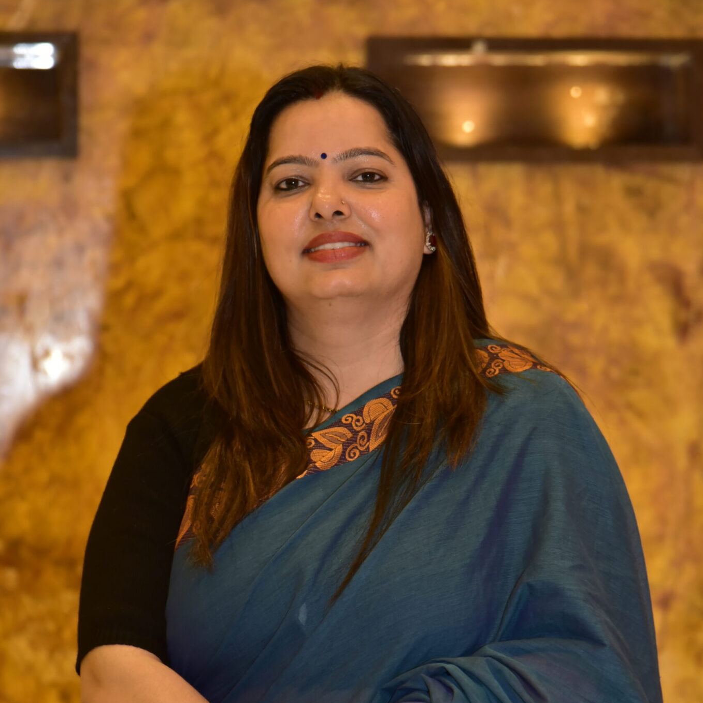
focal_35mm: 154
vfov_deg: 11.3
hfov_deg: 11.3
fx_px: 3538
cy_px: 477
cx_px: 354
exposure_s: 1/80
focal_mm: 120
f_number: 5.6
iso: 1600
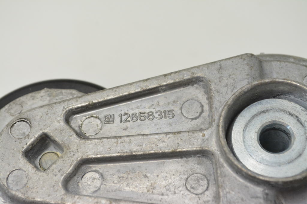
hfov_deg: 24.6
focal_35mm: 82
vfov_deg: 16.5
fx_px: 703
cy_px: 102
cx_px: 154
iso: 2000
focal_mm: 55
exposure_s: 1/200
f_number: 7.1
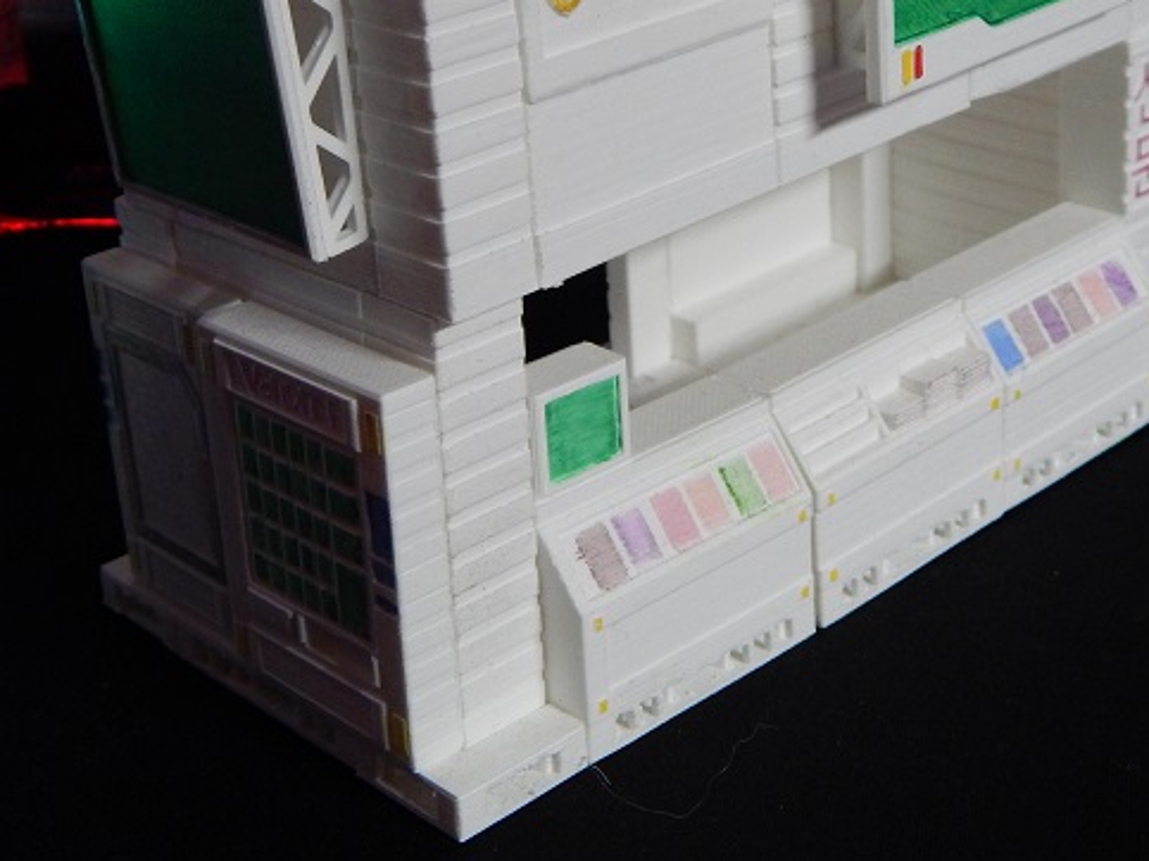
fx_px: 2091
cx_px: 664
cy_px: 214
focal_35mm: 63
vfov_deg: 23.0
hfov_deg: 30.7
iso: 400
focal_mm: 6.8
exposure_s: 1/25
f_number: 3.4
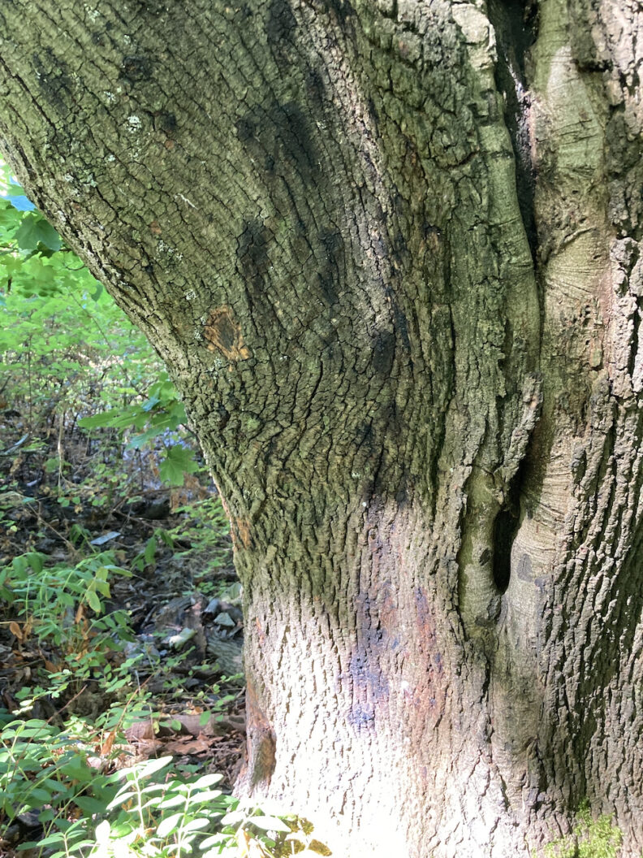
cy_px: 429
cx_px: 322
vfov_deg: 63.4
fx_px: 693
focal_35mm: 28
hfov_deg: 49.7
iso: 160
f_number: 1.8
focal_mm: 3.99
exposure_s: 1/60
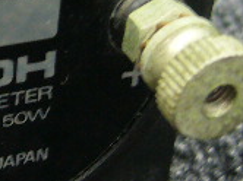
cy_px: 39
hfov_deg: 14.4
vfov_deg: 10.9
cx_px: -9
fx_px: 946
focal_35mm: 135
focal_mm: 5.8
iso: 200
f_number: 2.8
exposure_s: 1/8
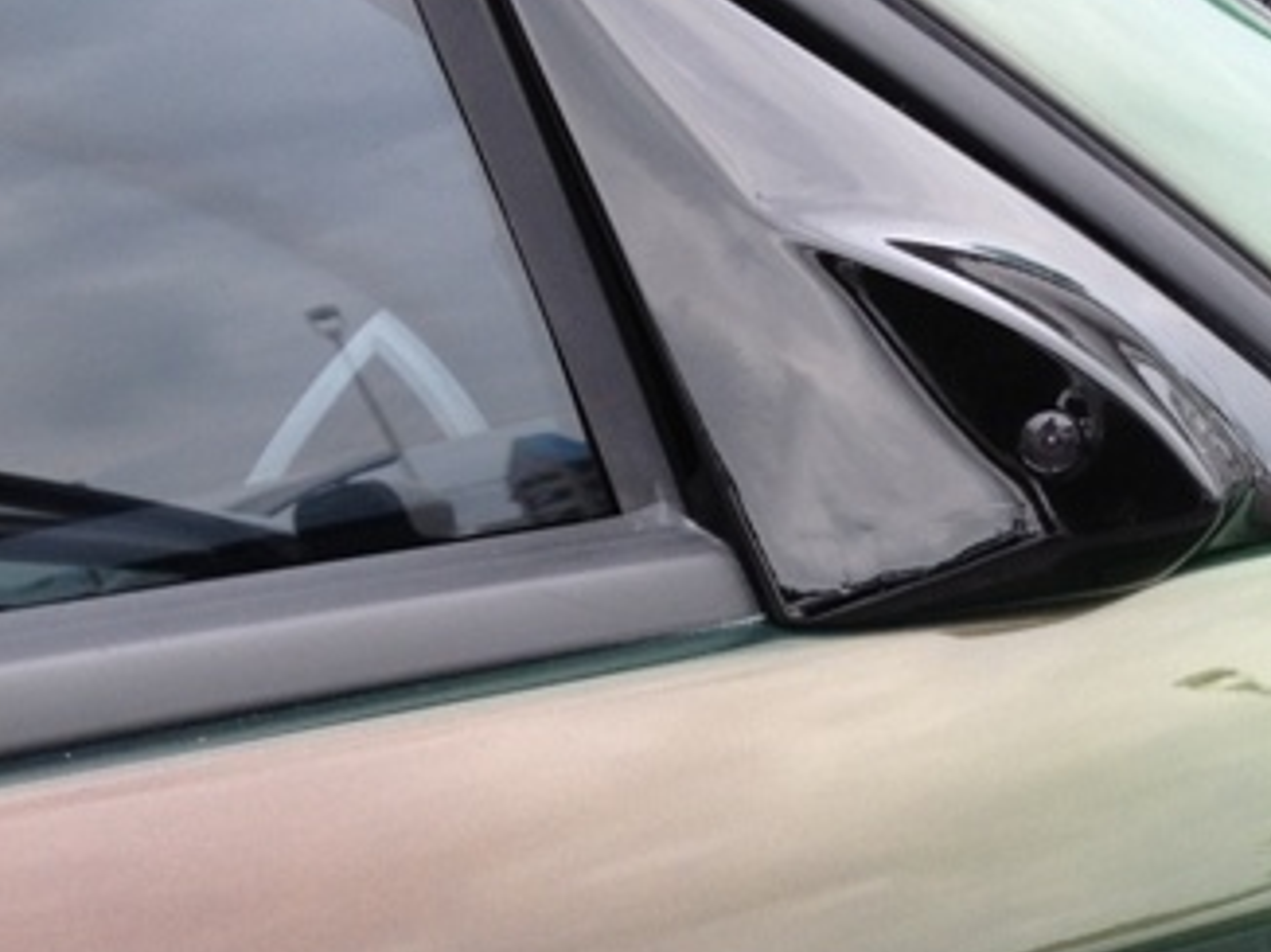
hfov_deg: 22.4
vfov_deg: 16.8
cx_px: 1053
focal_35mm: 86
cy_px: 925
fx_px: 3155
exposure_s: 1/389
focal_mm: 4.28
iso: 50
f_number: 2.4
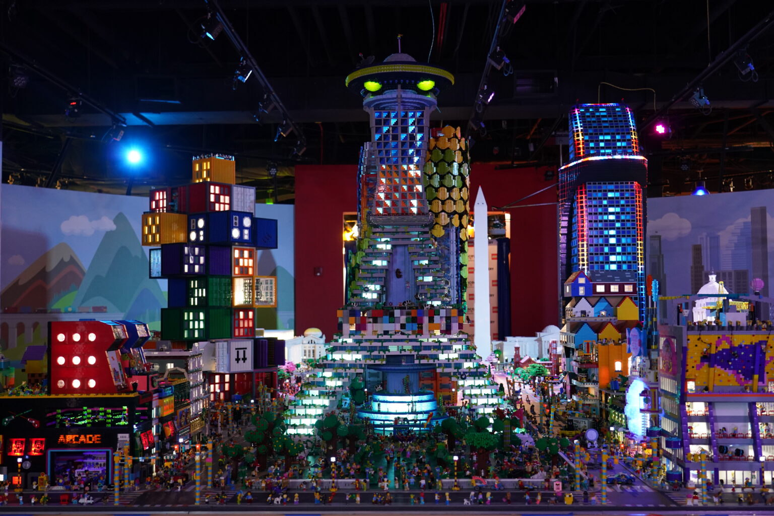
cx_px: 387
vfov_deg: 34.2
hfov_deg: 49.6
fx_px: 838
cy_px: 258
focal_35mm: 39
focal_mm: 39
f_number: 4
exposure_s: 1/60
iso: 2500
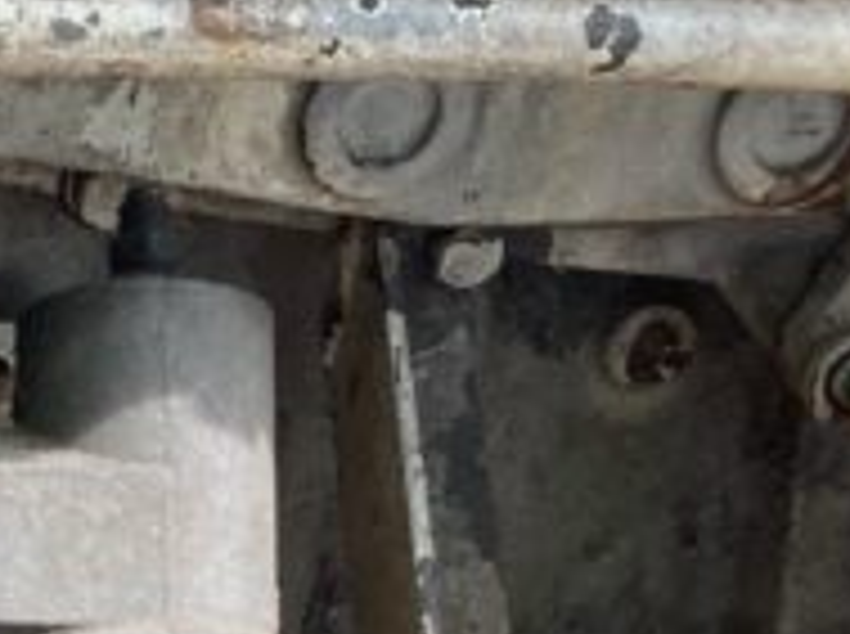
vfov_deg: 9.6
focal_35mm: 152
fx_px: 3725
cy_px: 706
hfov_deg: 12.3
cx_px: -454
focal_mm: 3.99
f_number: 1.8
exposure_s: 1/184
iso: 20
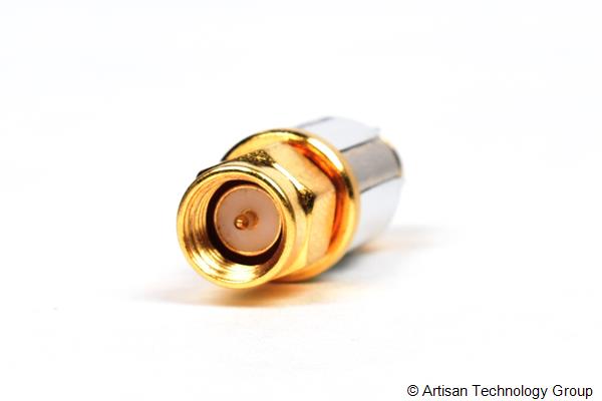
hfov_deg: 24.6
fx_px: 1379
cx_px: 301
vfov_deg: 16.6
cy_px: 200
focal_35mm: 82
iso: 200
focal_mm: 55
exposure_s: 1/200
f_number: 13
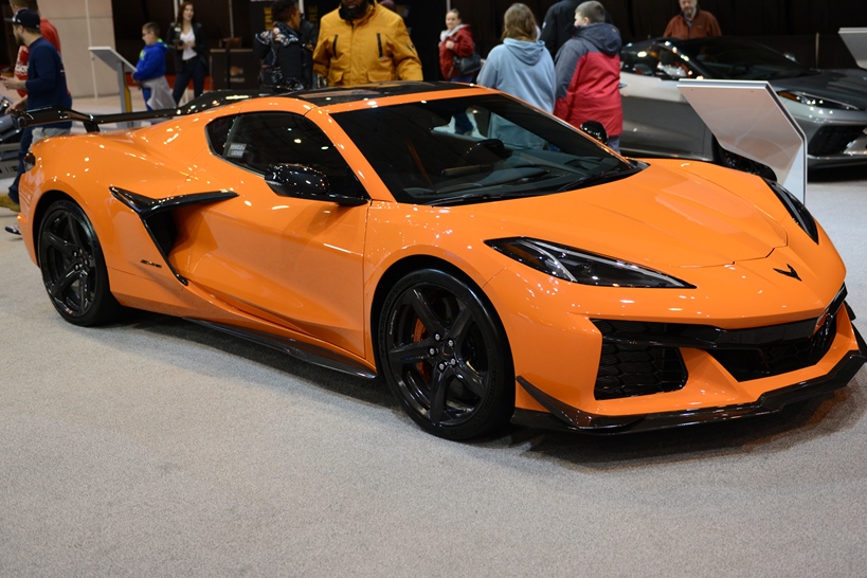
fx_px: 1204
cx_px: 453
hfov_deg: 39.6
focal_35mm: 50
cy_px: 232
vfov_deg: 26.9
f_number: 2.8
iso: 1250
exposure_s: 1/400
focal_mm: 40
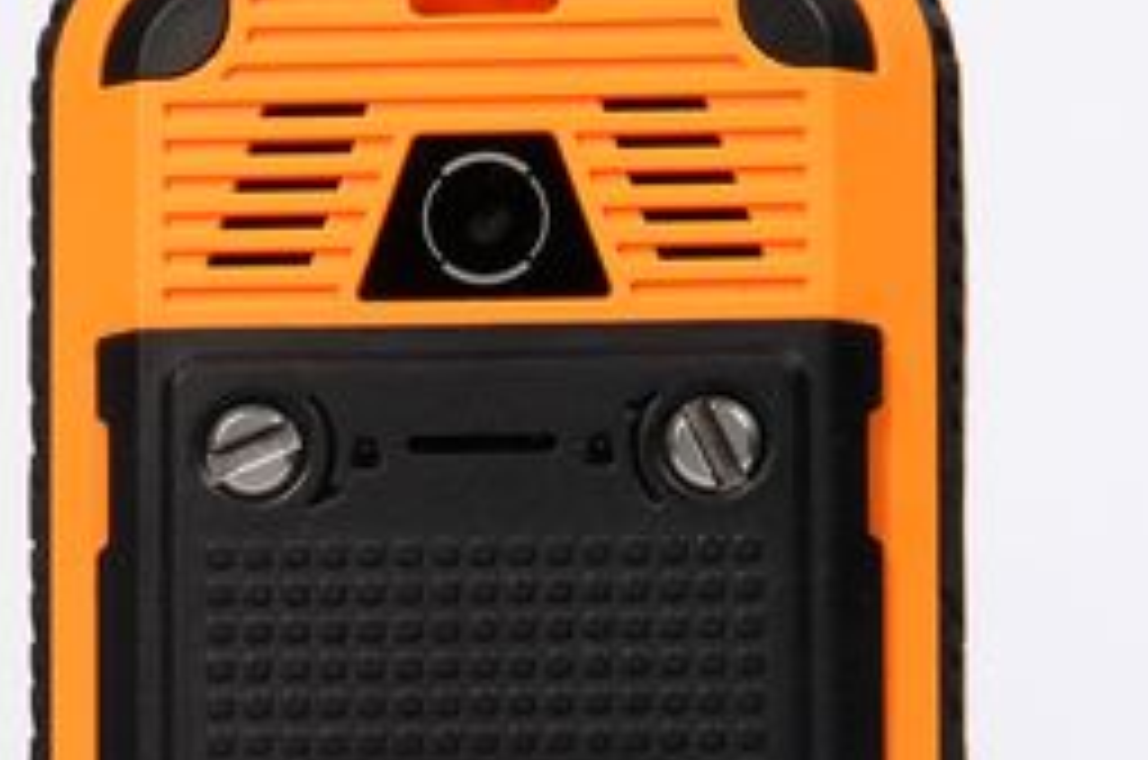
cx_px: 360
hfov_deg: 7.1
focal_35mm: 291
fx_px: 9255
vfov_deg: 4.7
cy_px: 834
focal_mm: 55
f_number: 20
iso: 200
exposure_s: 1/80
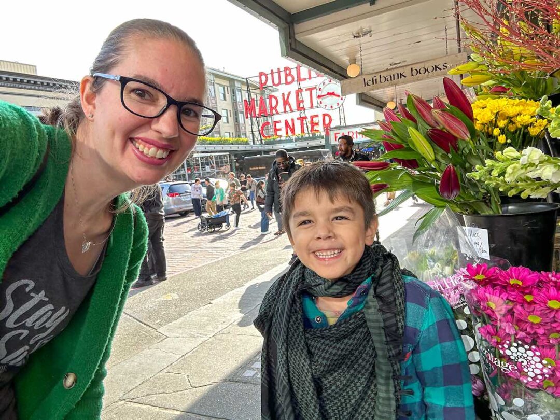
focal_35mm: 23
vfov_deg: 58.9
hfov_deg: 73.9
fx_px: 372
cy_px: 210
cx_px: 280
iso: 25
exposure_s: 1/170
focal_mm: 2.69
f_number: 1.9
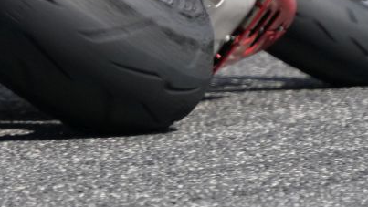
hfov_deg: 0.7
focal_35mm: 3116
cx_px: -361
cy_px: -266
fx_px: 30416
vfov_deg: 0.4
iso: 500
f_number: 6.3
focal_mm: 600
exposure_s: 1/1600
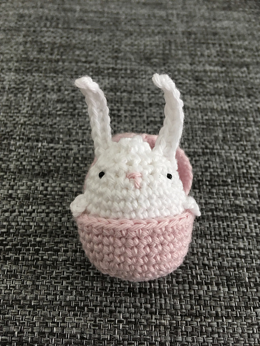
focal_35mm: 29
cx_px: 130
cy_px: 173
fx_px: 290
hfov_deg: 48.2
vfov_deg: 61.7
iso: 100
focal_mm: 4.15
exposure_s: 1/33
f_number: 2.2
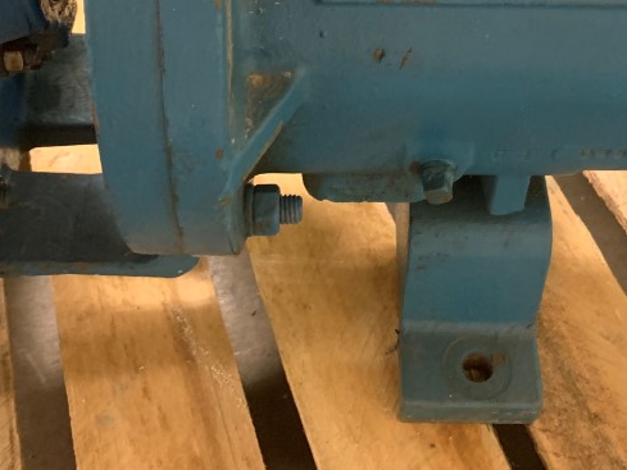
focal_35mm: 51
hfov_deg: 37.4
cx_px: 355
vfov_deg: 27.6
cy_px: 50
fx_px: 924
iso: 500
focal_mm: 4.25
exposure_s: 1/30
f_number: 1.8
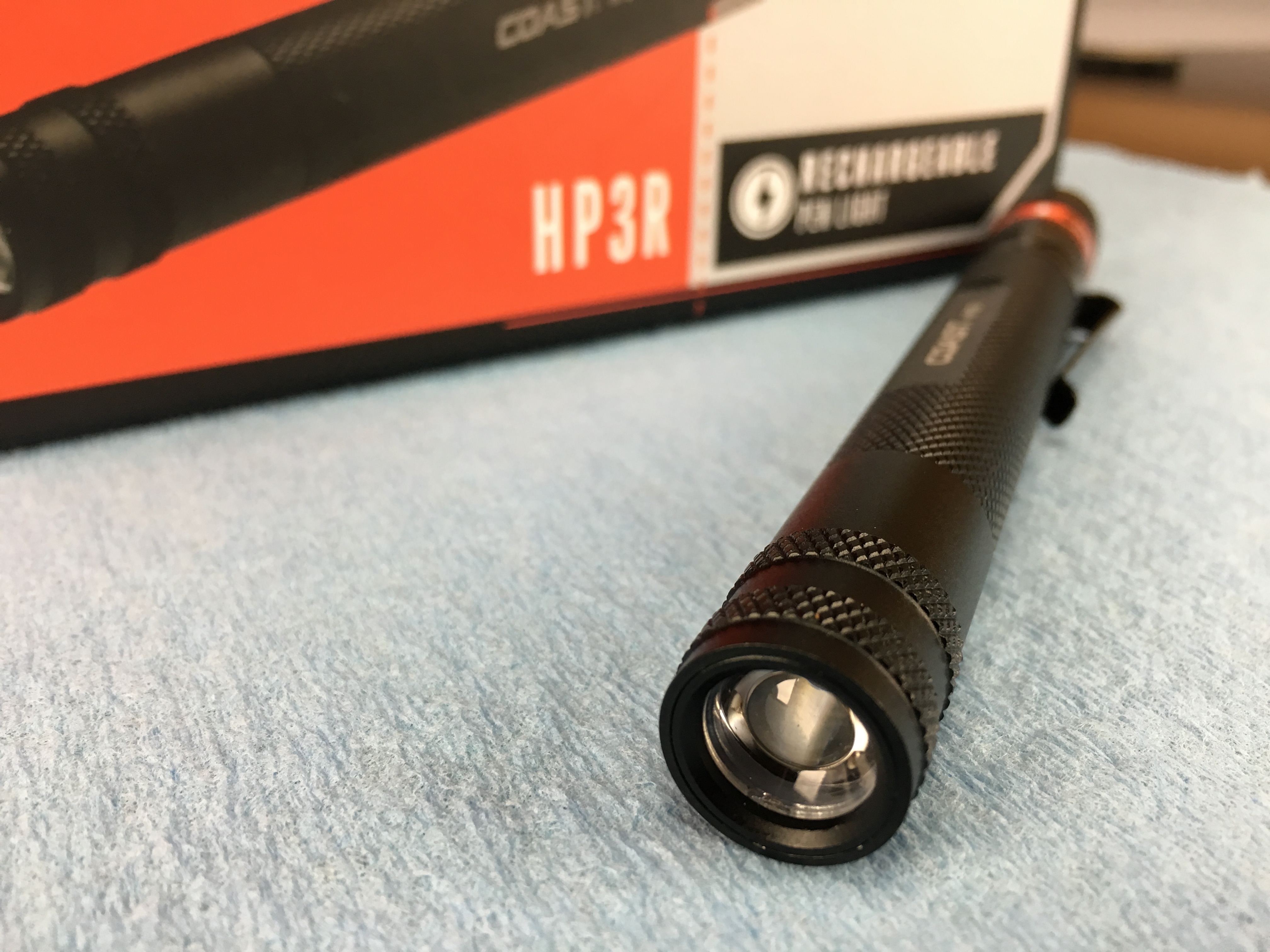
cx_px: 635
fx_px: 1064
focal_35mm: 29
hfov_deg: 61.7
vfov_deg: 48.2
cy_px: 476
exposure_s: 1/30
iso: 40
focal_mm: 4.15
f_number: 2.2
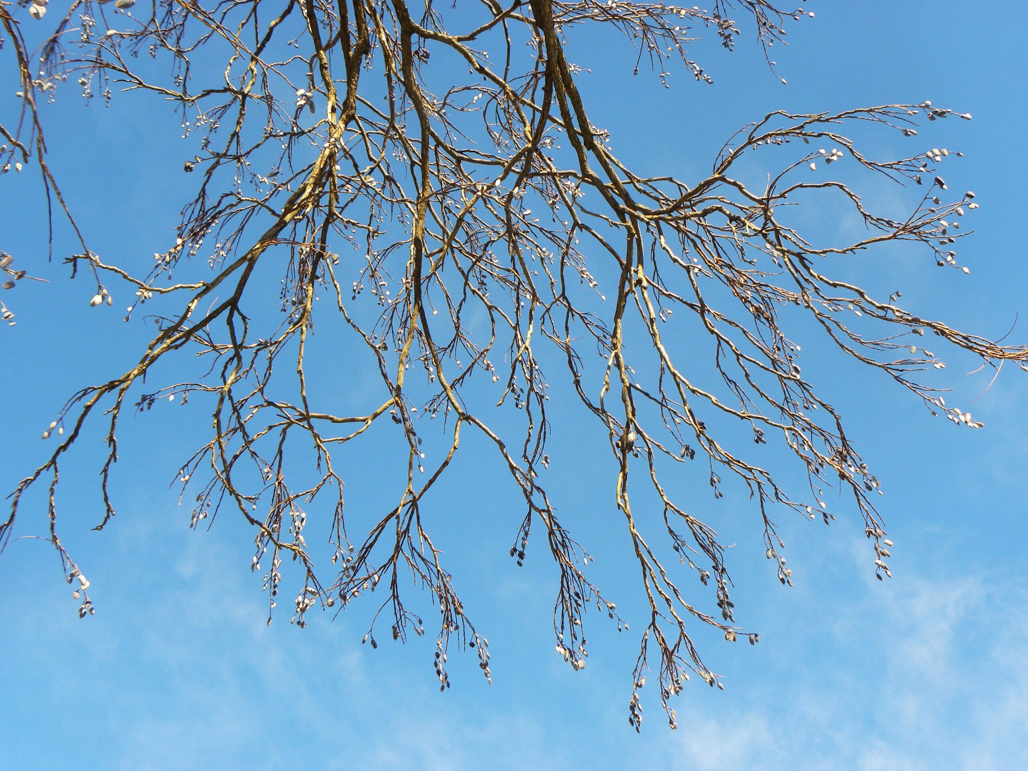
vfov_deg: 35.1
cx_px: 514
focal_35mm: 41
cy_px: 386
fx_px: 1218
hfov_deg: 45.8
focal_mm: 7.3
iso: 64
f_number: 4.5
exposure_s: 1/194
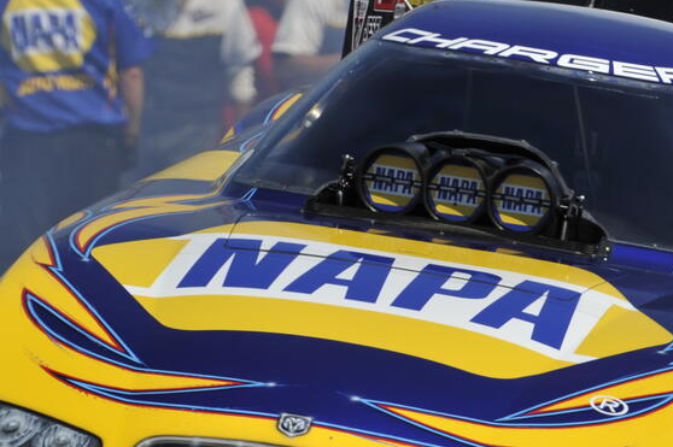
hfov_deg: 1.8
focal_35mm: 1147
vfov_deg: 1.2
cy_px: 305
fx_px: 21423
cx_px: 463
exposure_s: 1/1000
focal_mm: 500
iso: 200
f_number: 10
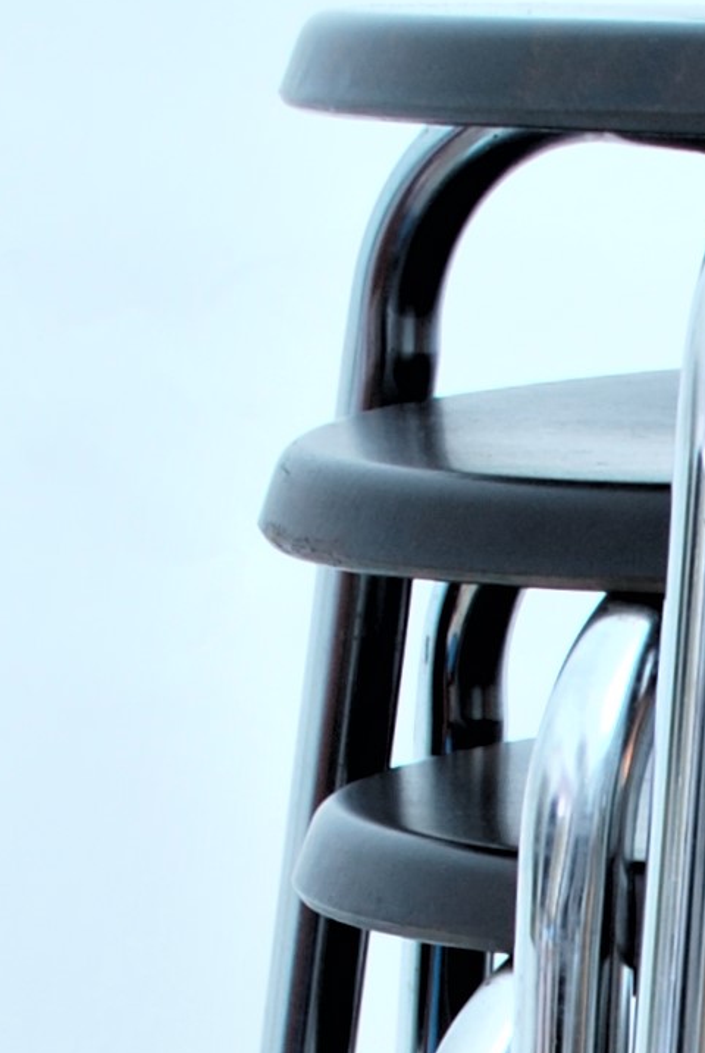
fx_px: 6385
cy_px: 1867
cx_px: 1171
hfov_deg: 6.2
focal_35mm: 218
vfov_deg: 9.0
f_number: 8
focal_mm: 28
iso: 100
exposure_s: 2.5
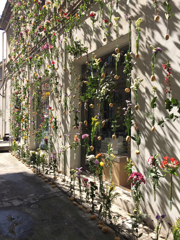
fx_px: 201
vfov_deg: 61.7
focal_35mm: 29
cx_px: 90
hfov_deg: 48.2
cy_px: 120
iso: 32
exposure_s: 1/912
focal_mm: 4.15
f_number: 2.2
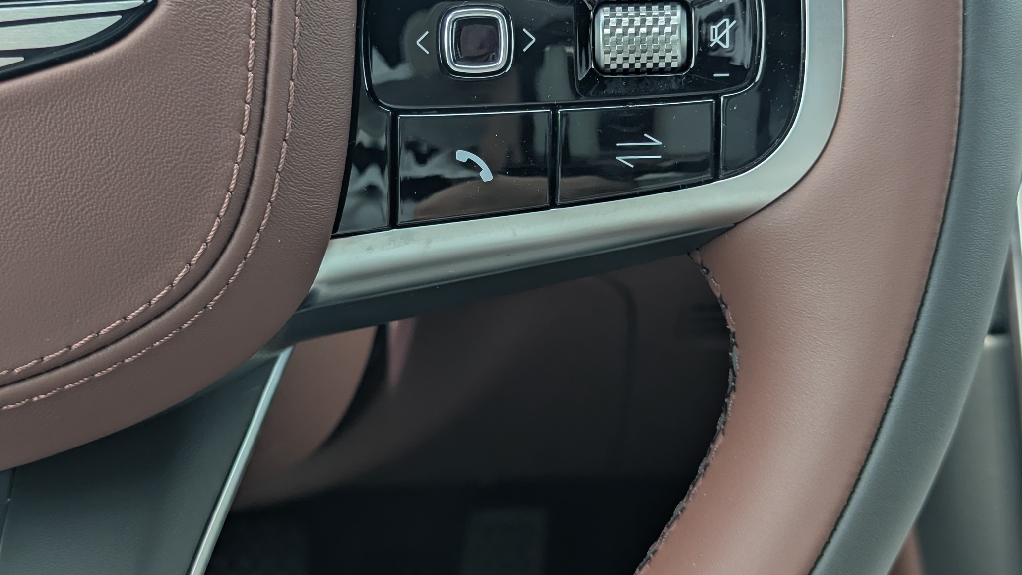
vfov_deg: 18.5
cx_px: 462
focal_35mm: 65
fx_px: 1762
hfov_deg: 32.3
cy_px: 190
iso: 40
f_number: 1.85
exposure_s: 1/321
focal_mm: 6.81
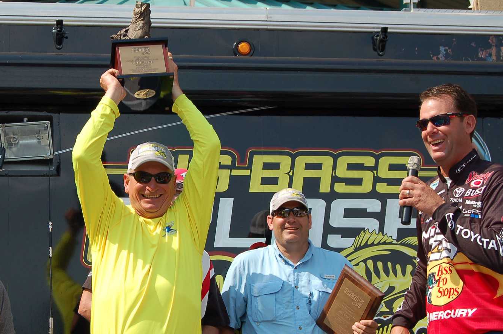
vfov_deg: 12.9
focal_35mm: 106
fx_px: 1480
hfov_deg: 19.2
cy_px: 192
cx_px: 137
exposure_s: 1/250
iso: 200
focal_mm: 46
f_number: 8
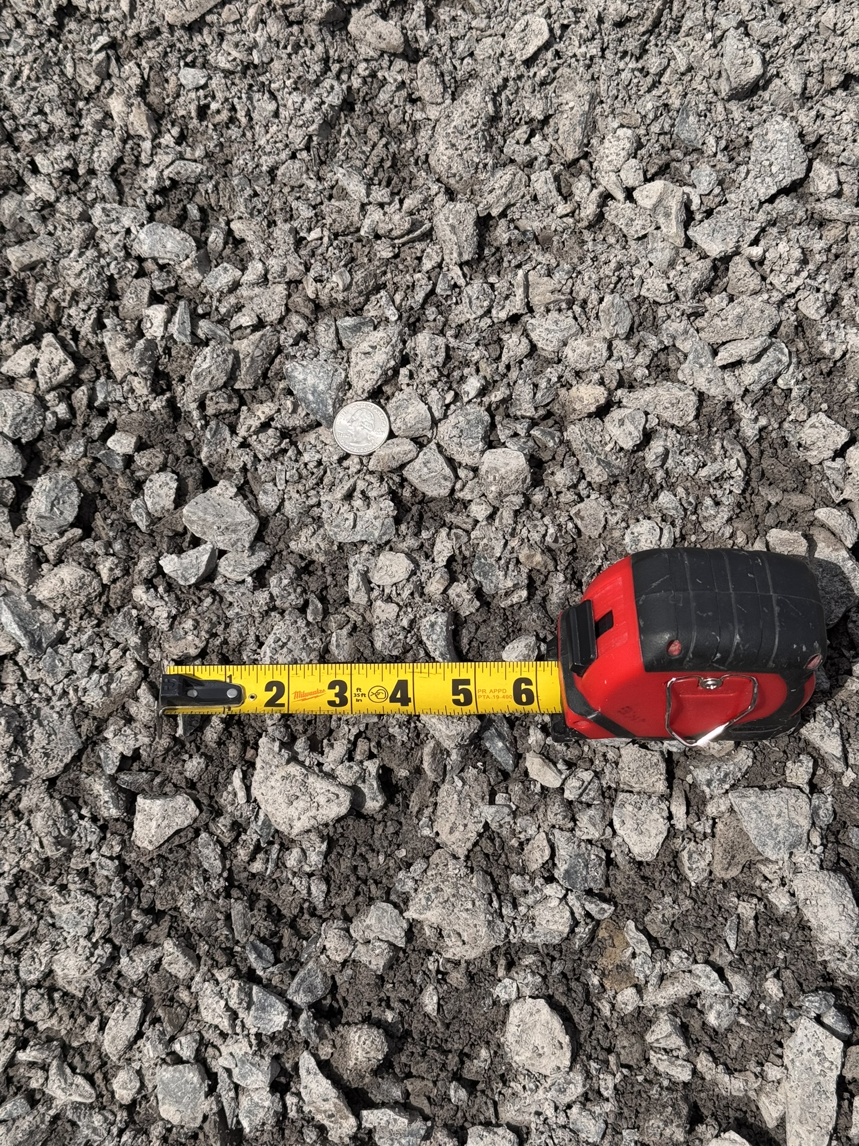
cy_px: 573
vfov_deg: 39.7
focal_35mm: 48
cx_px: 430
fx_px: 1588
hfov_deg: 30.3
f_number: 1.78
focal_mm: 6.76
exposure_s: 1/4310
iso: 64
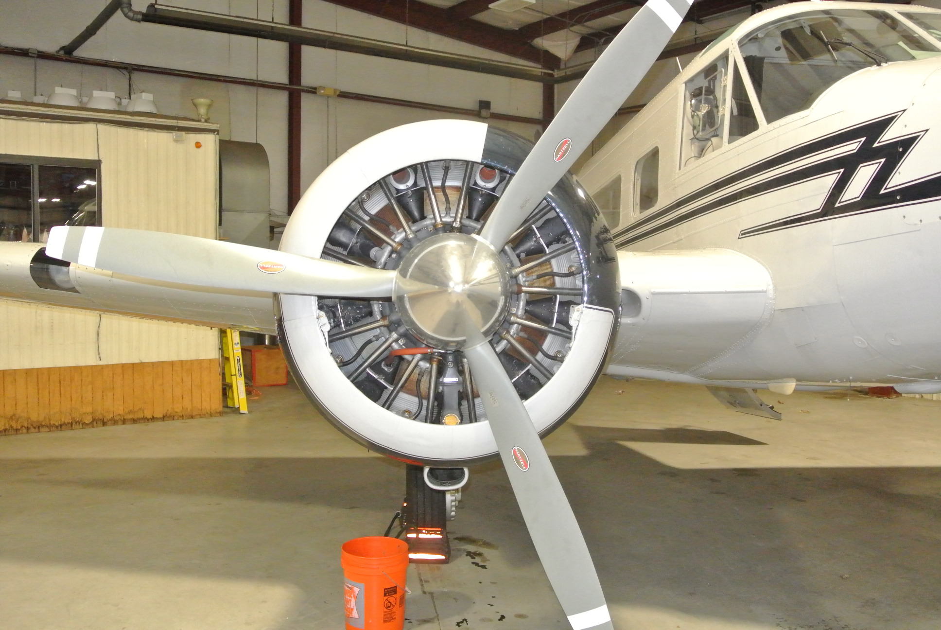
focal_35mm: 34
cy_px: 315
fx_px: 890
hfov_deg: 55.7
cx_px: 470
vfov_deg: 39.0
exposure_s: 1/60
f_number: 3.8
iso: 2500
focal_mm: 12.7
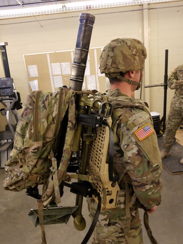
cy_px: 122
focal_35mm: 26
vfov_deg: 67.3
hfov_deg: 53.1
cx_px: 92
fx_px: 183
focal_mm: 4.2
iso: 125
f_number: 1.7
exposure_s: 1/30
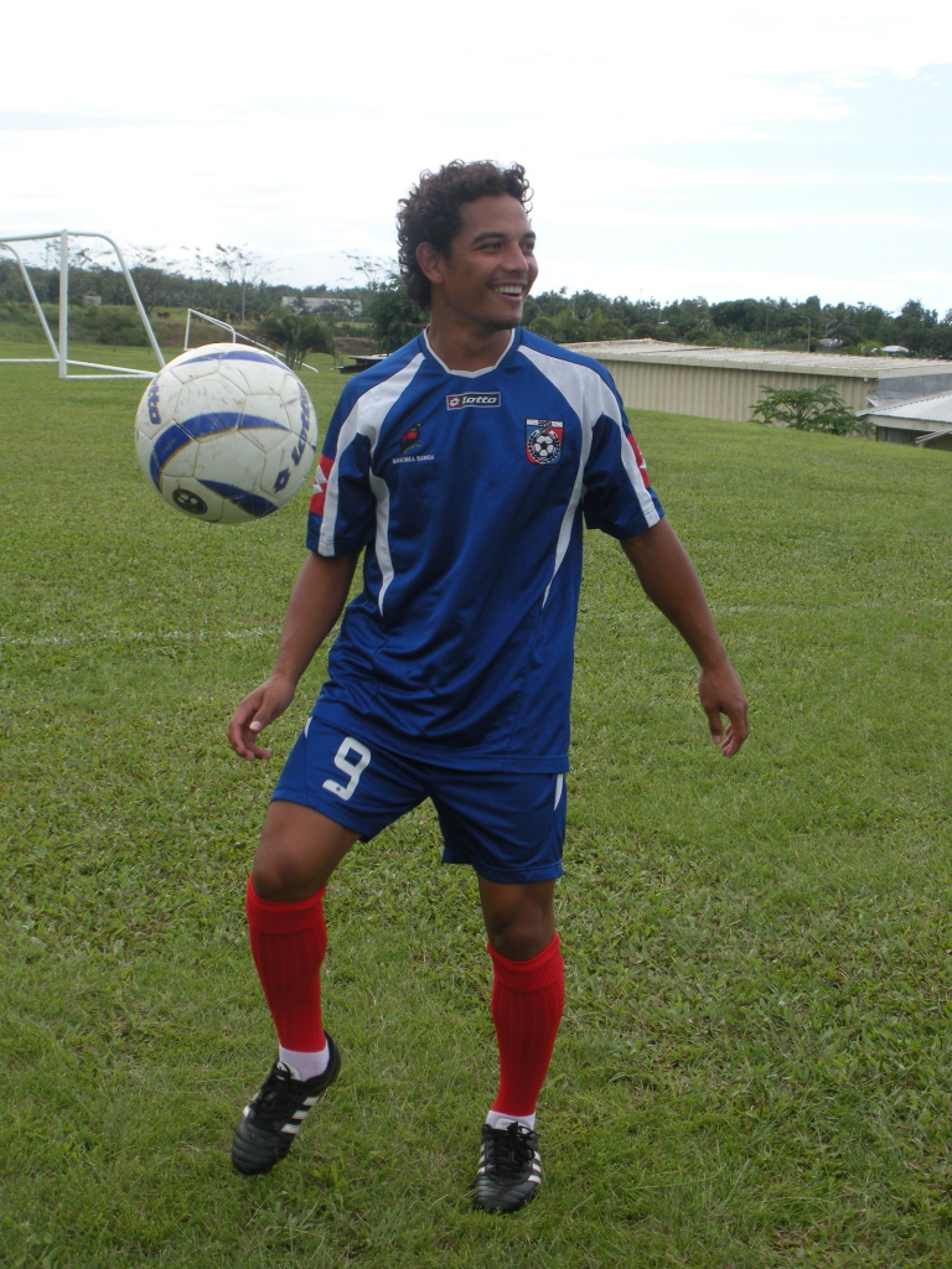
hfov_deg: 28.0
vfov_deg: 36.8
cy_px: 634
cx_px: 476
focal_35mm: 52
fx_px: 1907
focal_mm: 9.1
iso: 64
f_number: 4.4
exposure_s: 1/275
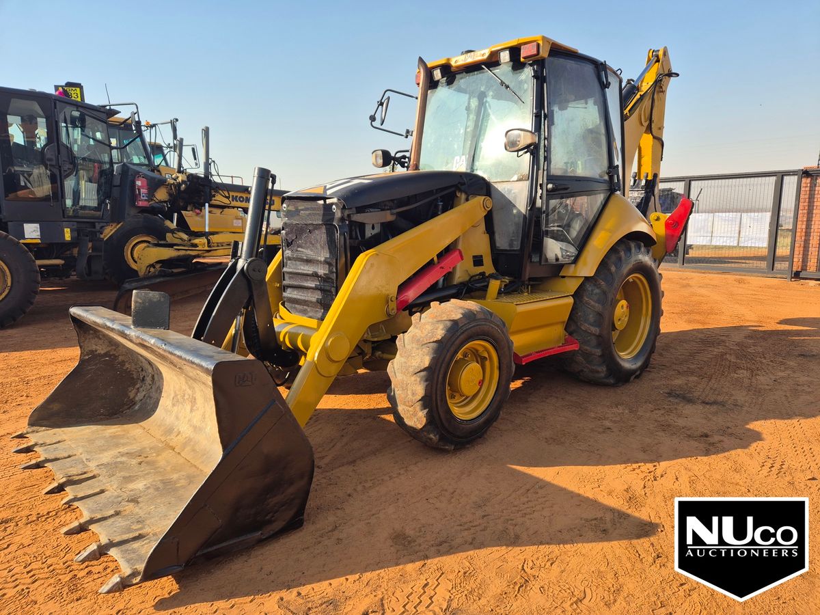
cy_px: 308
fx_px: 545
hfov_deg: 73.9
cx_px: 410
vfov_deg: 58.9
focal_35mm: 23
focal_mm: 5.4
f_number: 1.8
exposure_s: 1/782
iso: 25
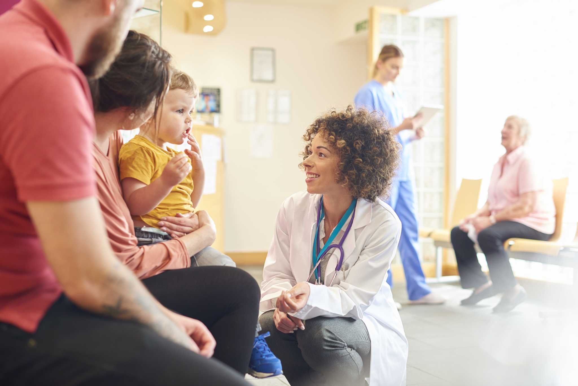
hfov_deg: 39.6
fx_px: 803
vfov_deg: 27.0
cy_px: 193
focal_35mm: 50
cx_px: 289
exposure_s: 1/80
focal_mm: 50
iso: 400
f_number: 2.8
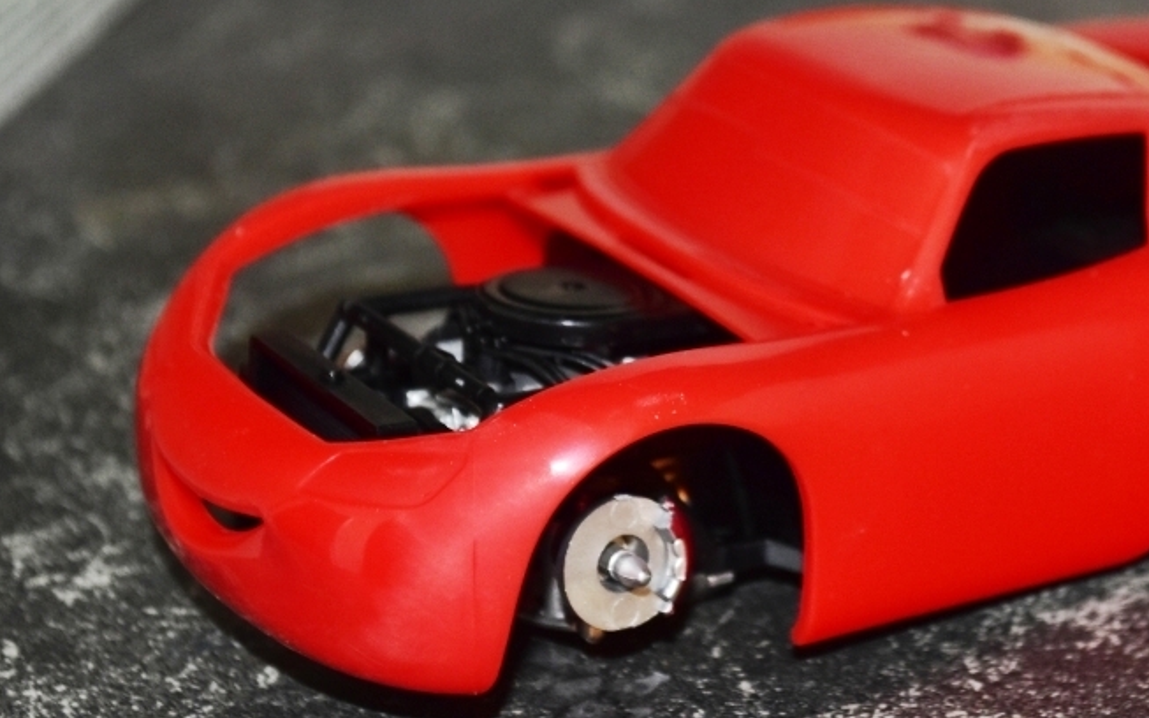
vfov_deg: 12.1
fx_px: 3375
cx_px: 851
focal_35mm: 108
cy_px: 280
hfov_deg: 19.2
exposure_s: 1/60
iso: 1250
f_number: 5.3
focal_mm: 45
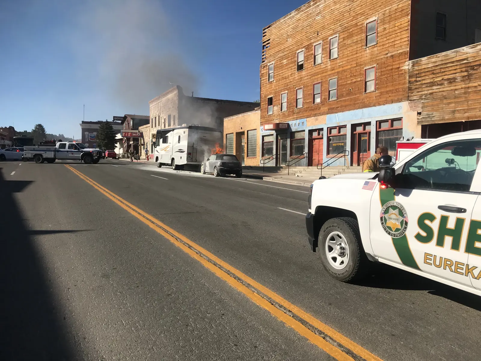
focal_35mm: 28
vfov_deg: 49.7
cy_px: 180
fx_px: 389
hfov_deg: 63.4
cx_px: 240
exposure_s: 1/3195
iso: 20
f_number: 1.8
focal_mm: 3.99
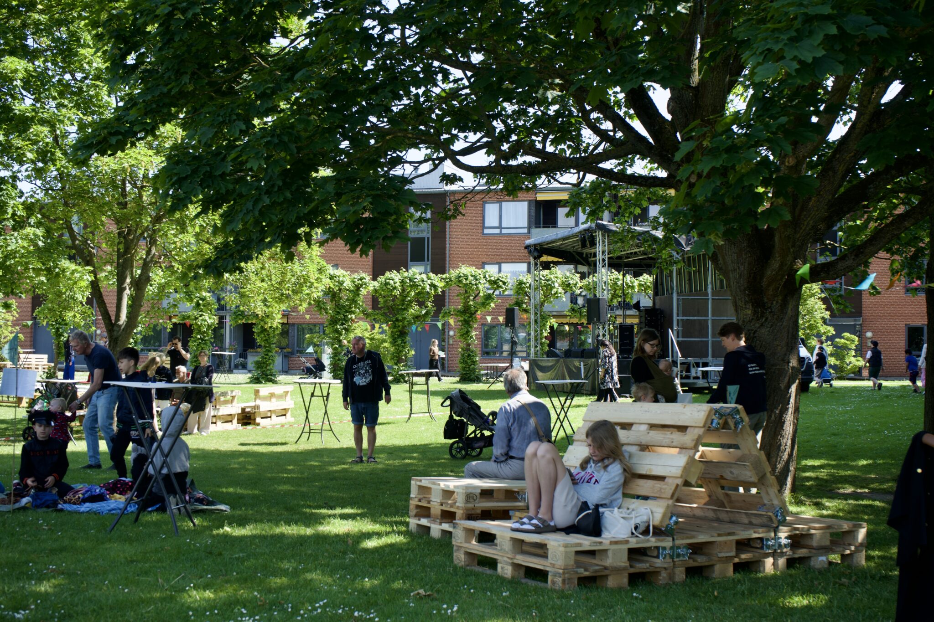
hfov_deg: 38.2
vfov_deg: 26.0
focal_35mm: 52
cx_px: 467
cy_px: 311
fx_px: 1349
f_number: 9
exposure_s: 1/80
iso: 100
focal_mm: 52
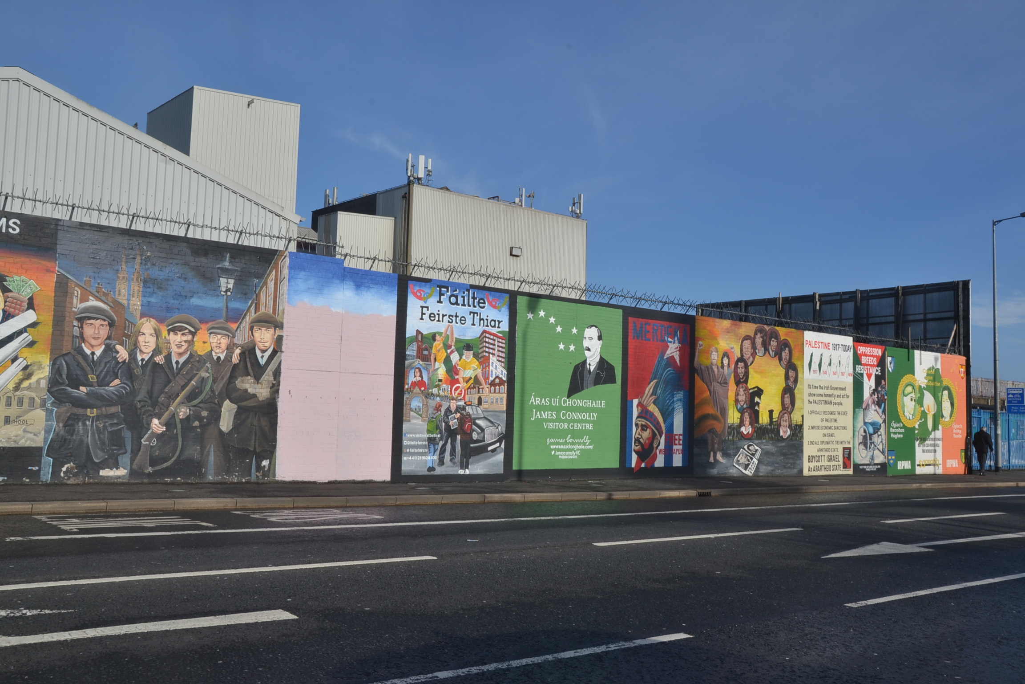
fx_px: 897
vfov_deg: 41.7
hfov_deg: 59.5
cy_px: 342
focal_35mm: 32
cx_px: 512
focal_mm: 21
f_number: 20
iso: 100
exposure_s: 1/60
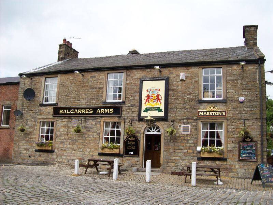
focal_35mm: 36
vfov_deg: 39.7
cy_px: 102
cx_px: 136
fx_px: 284
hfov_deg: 51.4
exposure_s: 1/402
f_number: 4.8
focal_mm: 6
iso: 80
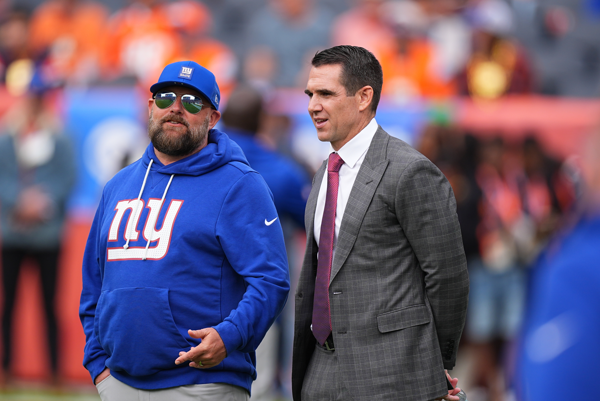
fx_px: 15013
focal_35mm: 900
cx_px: 300
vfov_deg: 1.5
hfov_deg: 2.3
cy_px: 200
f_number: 4
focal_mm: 600
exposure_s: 1/1250
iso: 320
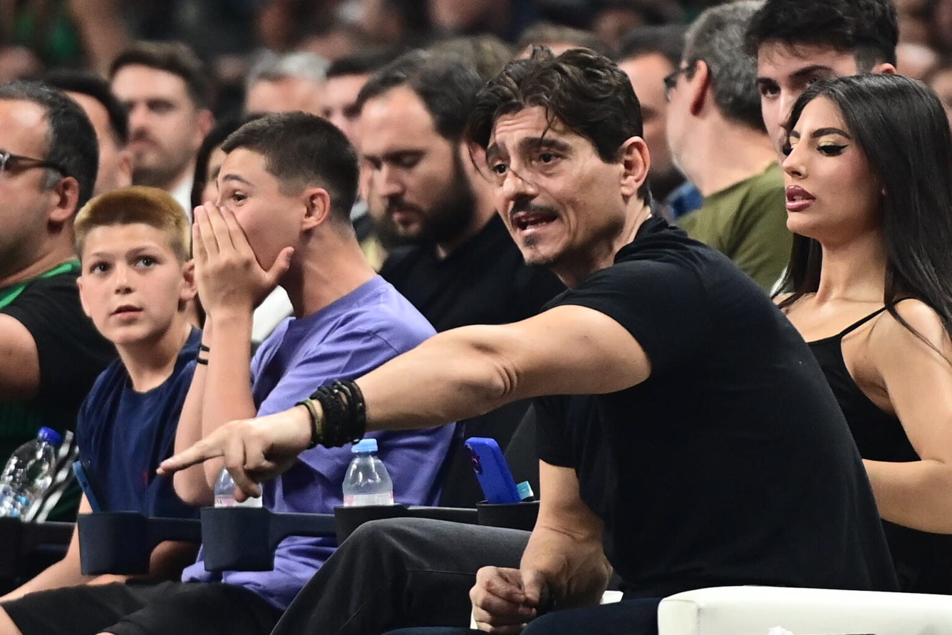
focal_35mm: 200
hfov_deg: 10.3
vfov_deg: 6.9
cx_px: 476
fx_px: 5288
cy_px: 318
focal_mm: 200
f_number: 2.8
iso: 2500
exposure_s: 1/1000
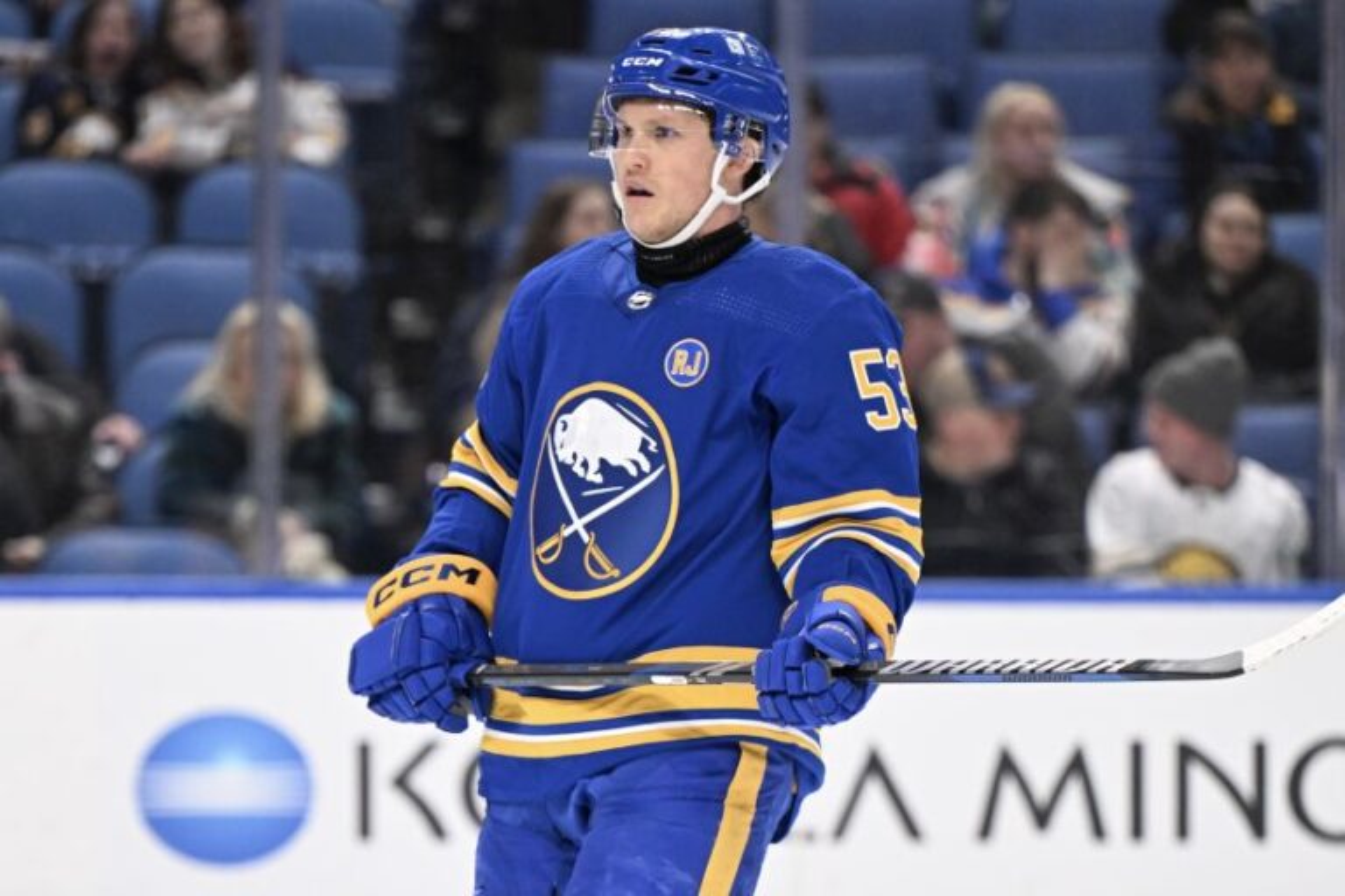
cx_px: 672
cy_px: 448
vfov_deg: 8.3
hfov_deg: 12.5
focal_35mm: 165
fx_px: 6164
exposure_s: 1/2000
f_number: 2.8
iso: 3200
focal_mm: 165
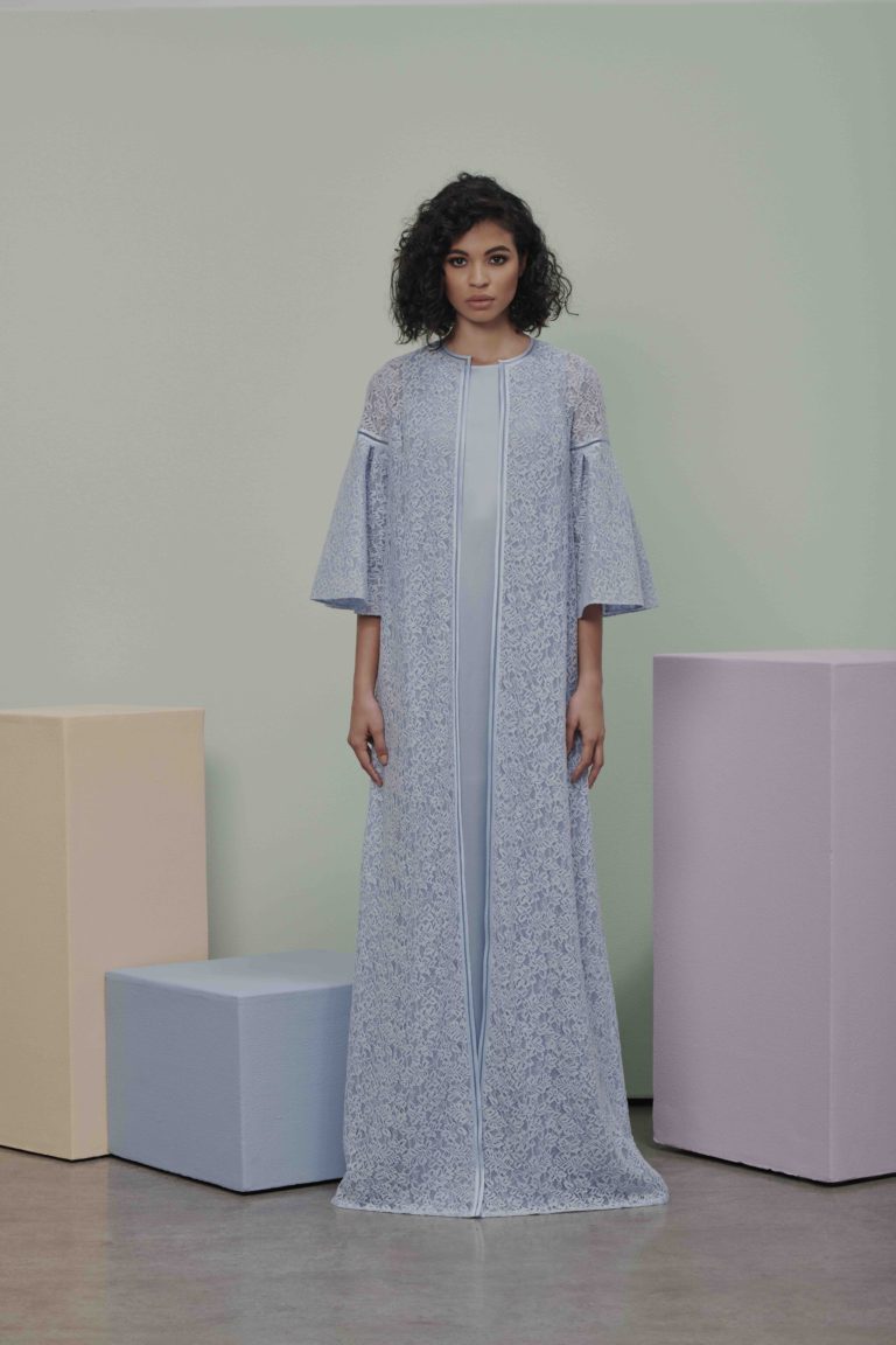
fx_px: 3173
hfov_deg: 16.1
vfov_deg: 23.9
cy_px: 672
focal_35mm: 85
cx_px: 448
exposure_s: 1/250
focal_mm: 85
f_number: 8
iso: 200
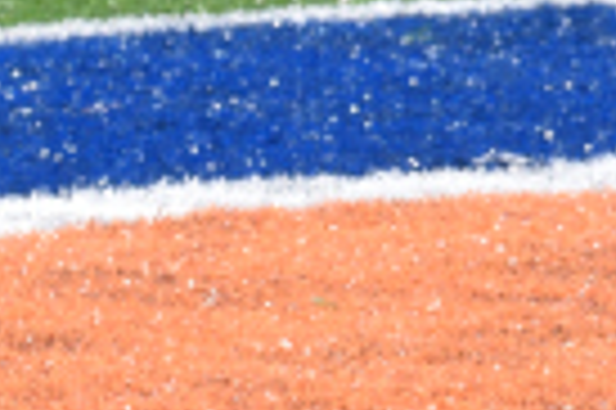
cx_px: -1079
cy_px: 277
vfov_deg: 1.1
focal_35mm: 1257
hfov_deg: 1.6
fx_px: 21485
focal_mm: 135
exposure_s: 1/160
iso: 200
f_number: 16
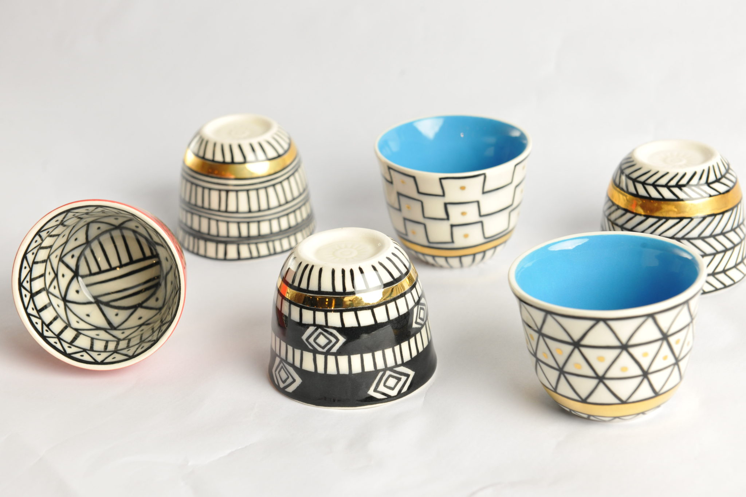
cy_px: 248
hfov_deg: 28.8
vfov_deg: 19.5
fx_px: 1450
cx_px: 373
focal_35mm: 70
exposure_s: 1/125
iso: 640
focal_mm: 70
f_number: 8
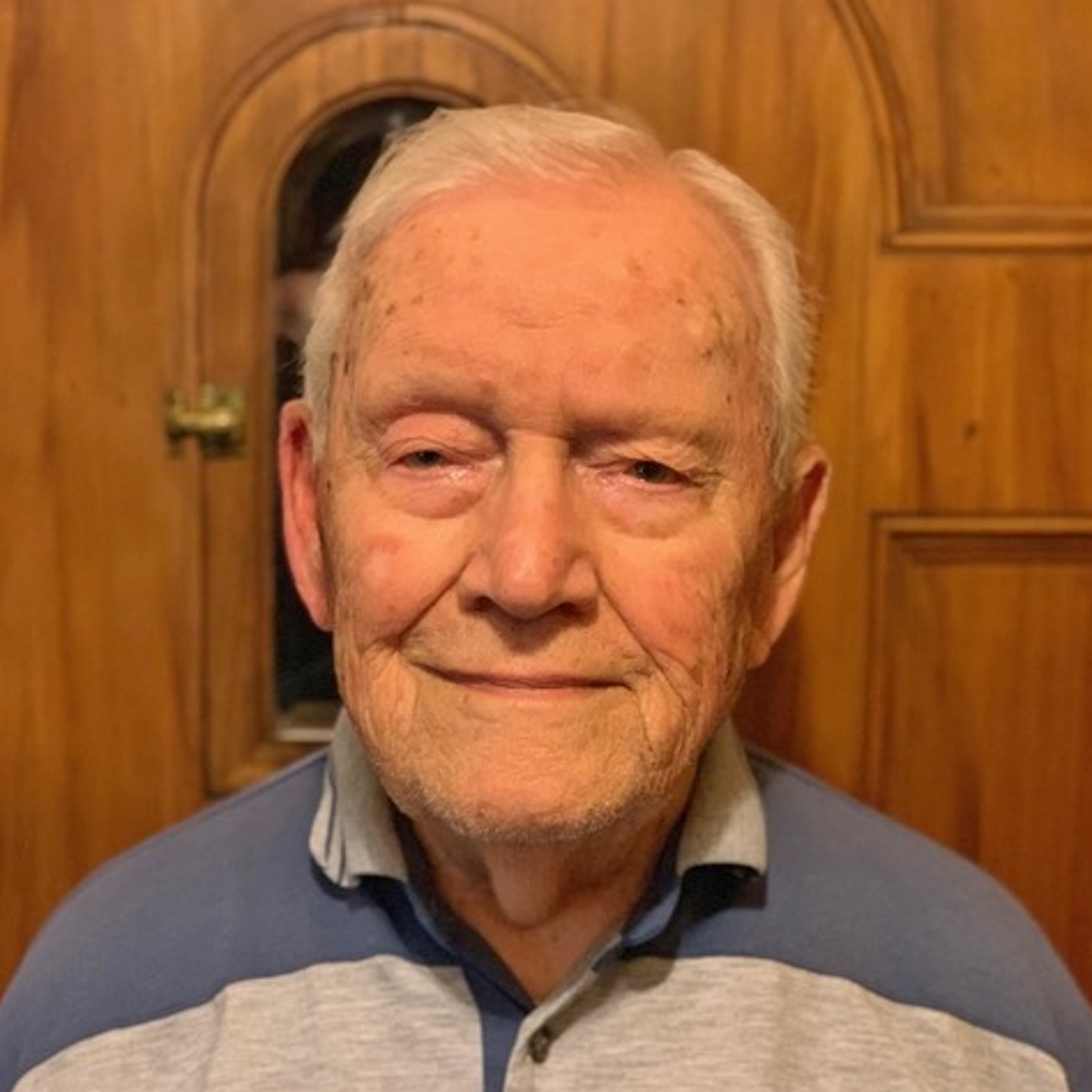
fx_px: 2213
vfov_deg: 27.7
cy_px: 638
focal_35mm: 62
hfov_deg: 27.7
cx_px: 548
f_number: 2.4
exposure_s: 1/40
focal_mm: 6
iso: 500
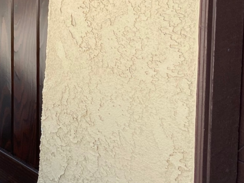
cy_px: -84
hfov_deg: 21.8
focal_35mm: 80
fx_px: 564
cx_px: -80
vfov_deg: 16.9
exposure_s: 1/626
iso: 32
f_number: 1.8
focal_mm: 4.25
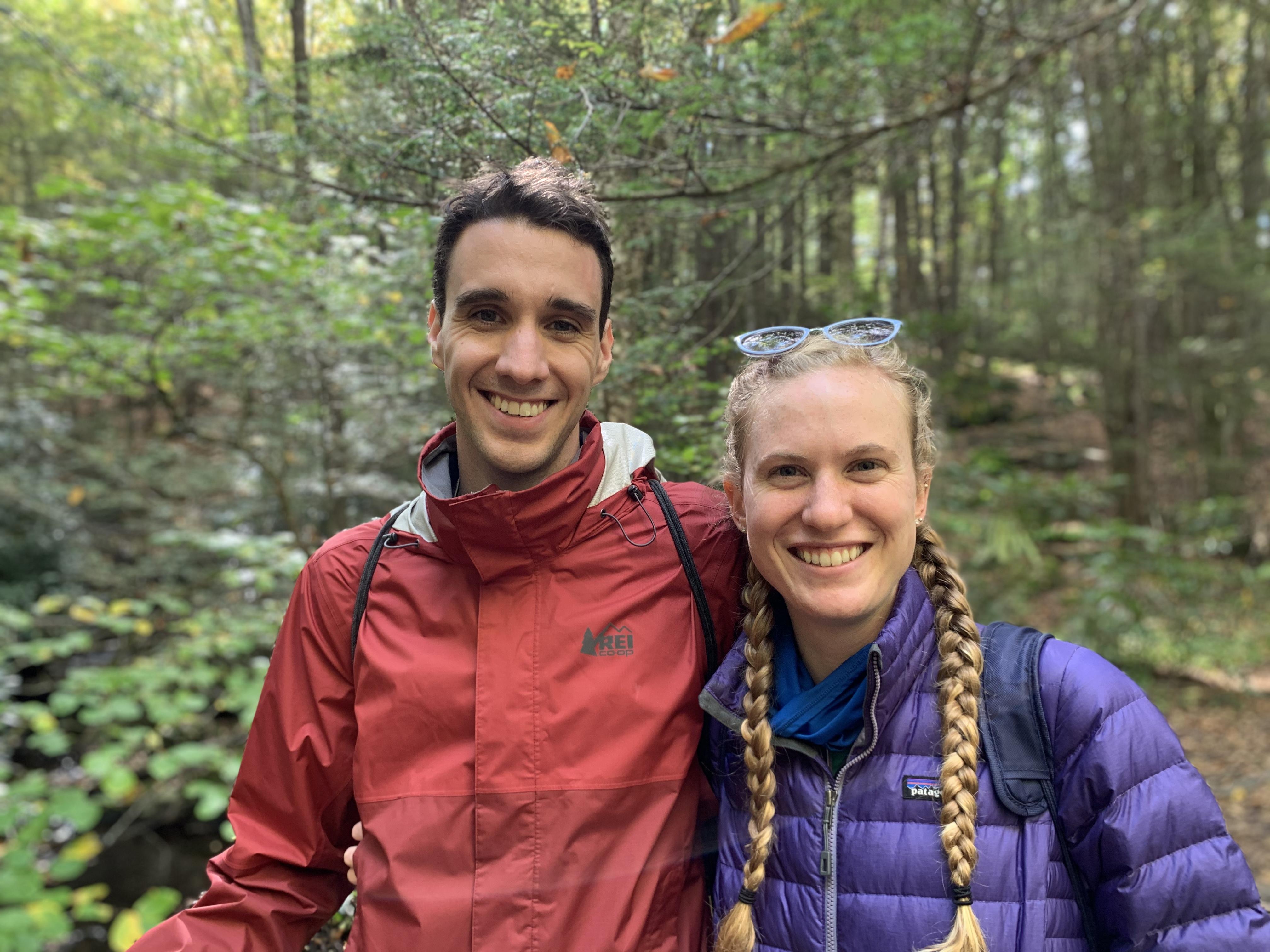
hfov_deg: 67.3
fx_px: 954
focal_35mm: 26
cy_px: 476
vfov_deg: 53.1
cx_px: 635
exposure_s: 1/60
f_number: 1.8
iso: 100
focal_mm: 4.25
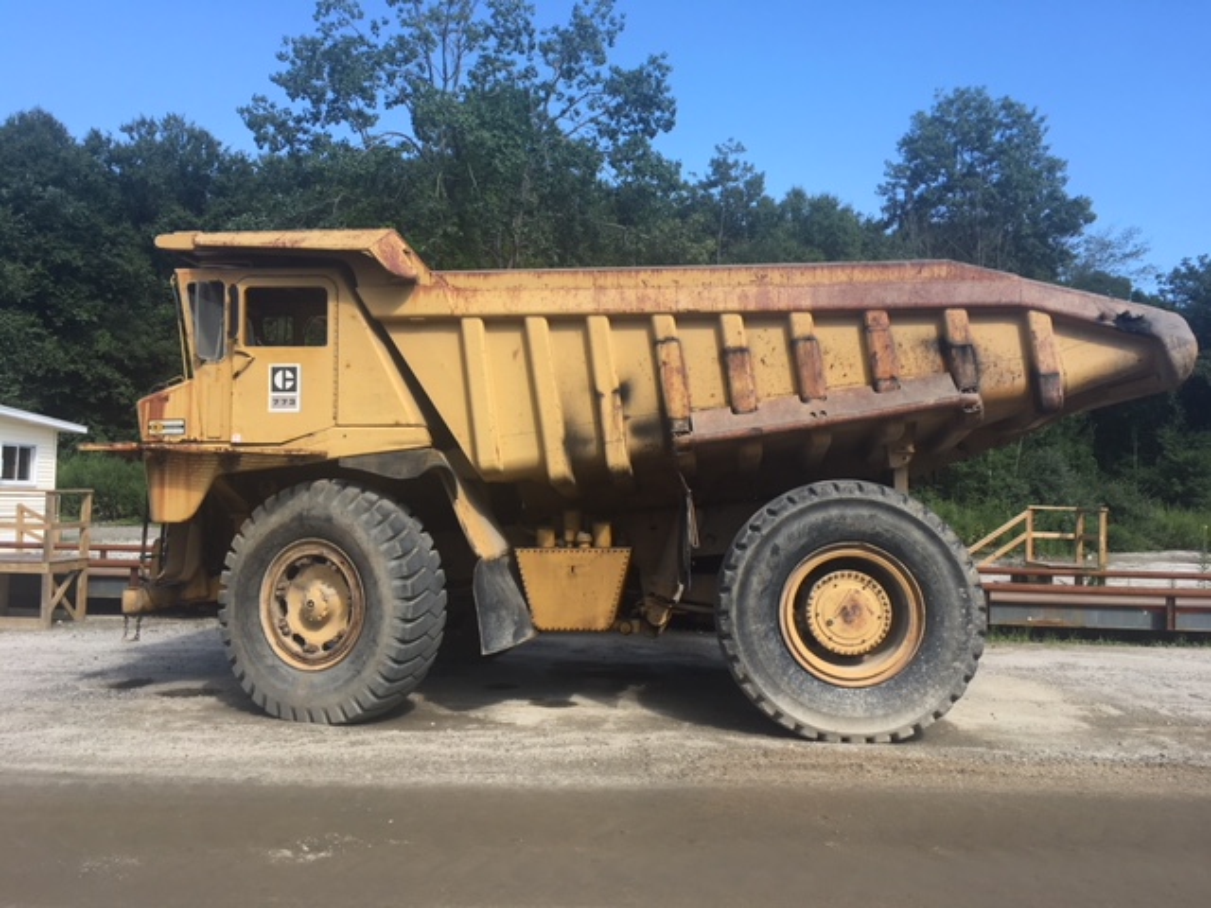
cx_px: 606
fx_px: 1015
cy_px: 454
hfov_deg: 61.7
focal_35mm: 29
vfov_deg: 48.2
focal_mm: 4.15
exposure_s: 1/761
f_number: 2.2
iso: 25
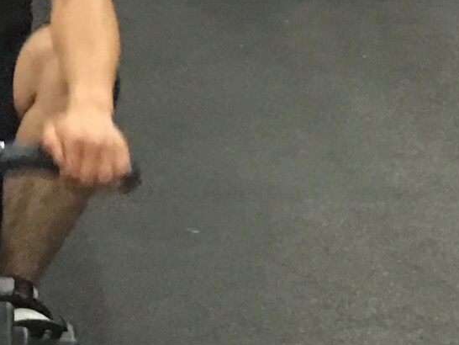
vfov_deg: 6.8
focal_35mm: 214
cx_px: -243
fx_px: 2839
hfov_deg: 9.0
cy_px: -292
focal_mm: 4.15
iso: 64
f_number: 2.2
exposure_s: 1/4
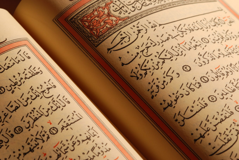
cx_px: 120
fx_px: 1047
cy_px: 80
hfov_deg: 13.0
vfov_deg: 8.7
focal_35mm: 158
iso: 200
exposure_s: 5
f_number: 11
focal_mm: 105
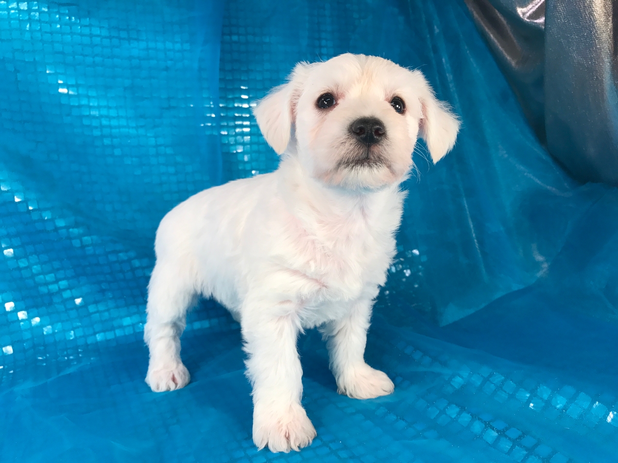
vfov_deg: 49.7
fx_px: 500
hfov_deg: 63.4
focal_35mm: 28
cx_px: 309
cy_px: 232
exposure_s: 1/120
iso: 40
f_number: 1.8
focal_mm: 3.99
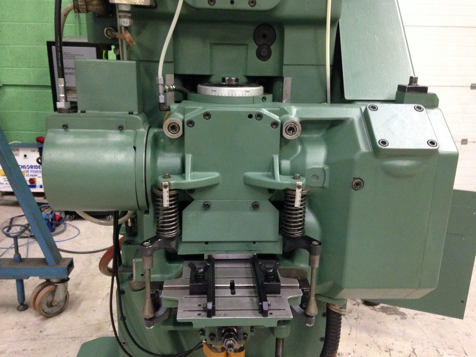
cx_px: 238
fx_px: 454
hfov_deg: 55.4
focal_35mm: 33
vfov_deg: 42.9
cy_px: 178
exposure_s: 1/15
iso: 500
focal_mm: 4.12
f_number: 2.4
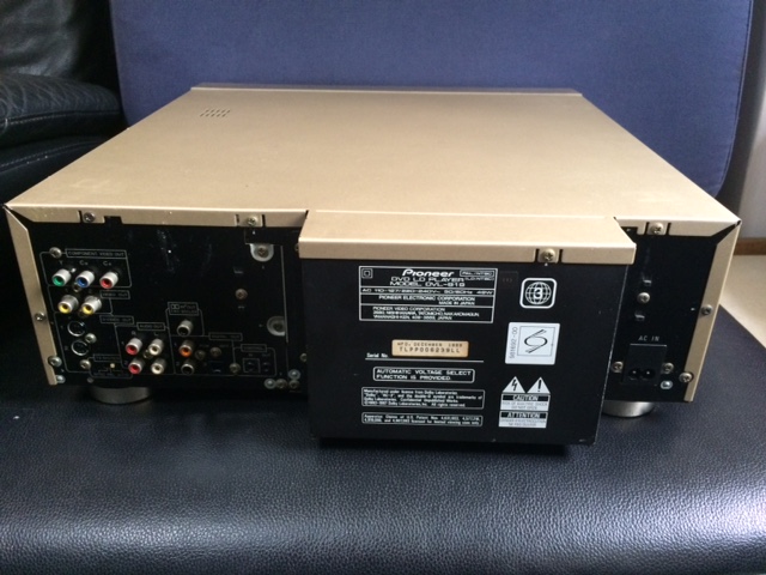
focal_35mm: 29
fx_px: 642
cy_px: 288
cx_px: 383
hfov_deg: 61.7
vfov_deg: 48.2
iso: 250
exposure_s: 1/20
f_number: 2.2
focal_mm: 4.15
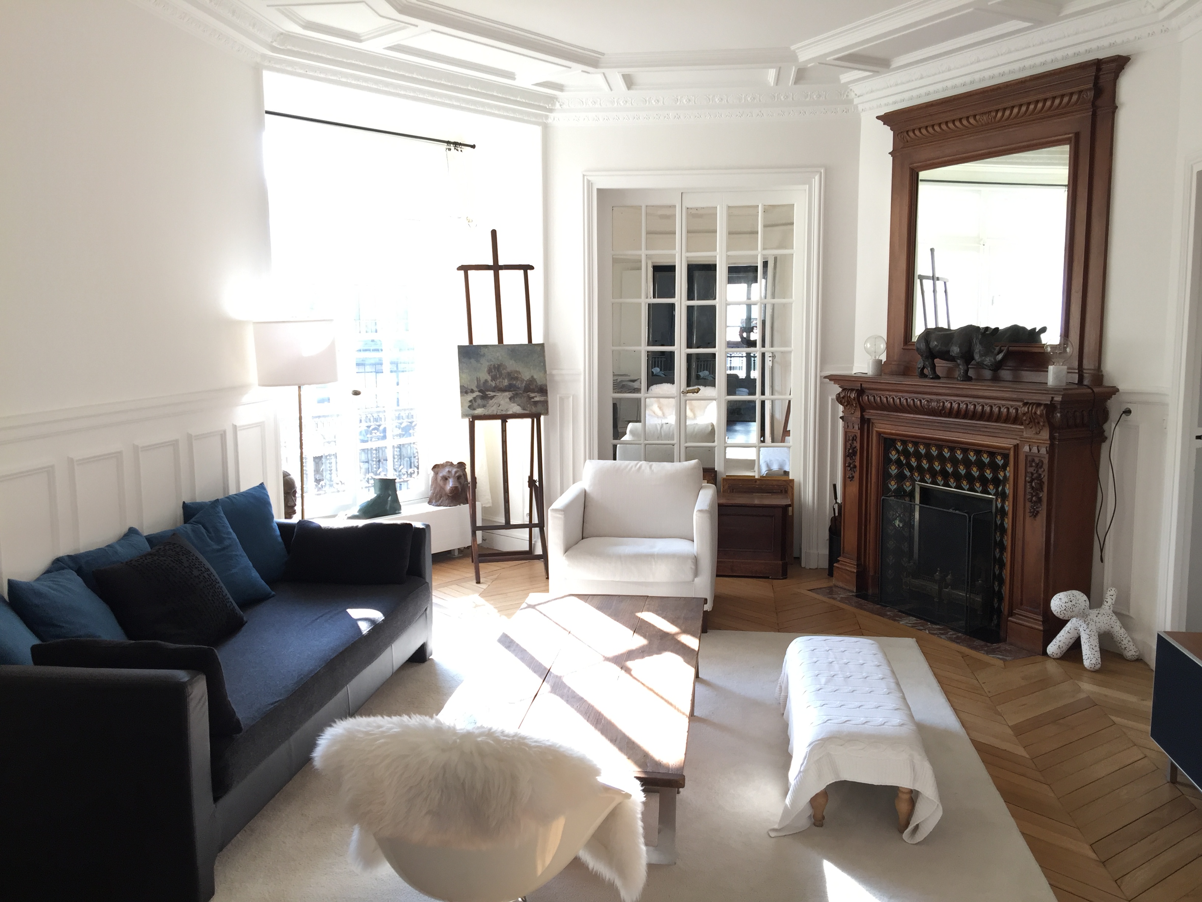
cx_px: 601
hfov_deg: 61.7
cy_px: 451
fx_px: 1007
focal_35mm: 29
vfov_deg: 48.2
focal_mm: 4.15
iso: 50
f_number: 2.2
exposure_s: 1/100
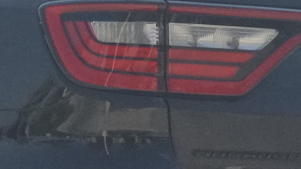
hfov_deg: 6.1
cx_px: -89
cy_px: 136
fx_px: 2810
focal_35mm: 352
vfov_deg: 3.5
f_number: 2.4
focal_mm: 7.9
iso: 50
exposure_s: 1/2715
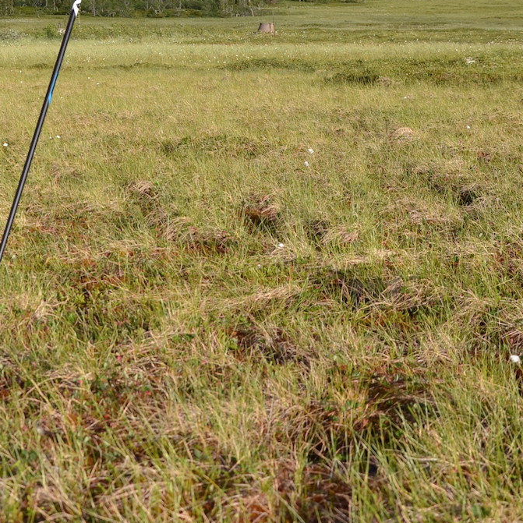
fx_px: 1556
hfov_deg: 19.0
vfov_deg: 18.7
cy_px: 21
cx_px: 143
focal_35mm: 91
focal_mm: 24
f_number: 4.5
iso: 400
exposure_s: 1/1250
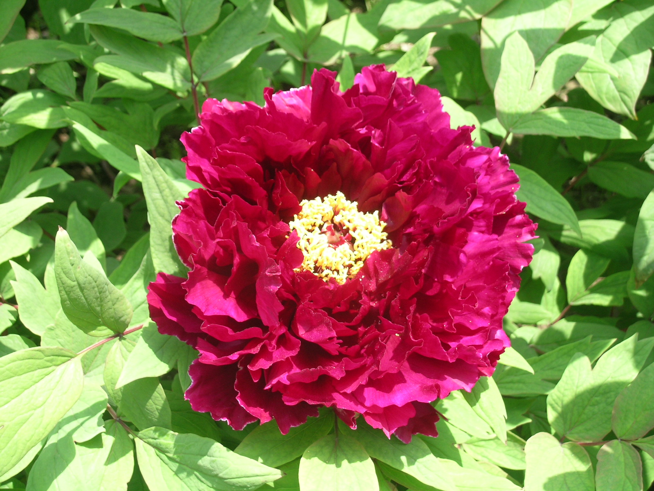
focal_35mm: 53
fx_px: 1001
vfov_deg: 27.5
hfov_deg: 36.2
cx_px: 327
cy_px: 246
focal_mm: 11.1
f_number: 4.9
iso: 50
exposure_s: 1/108
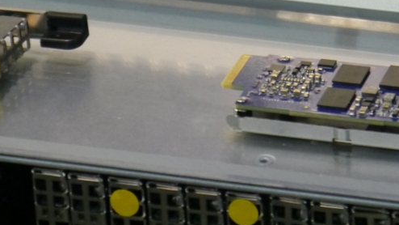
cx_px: 158
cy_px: -57
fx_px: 2709
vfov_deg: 4.7
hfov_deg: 8.4
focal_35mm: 256
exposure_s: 1/80
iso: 1000
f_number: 5.6
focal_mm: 42
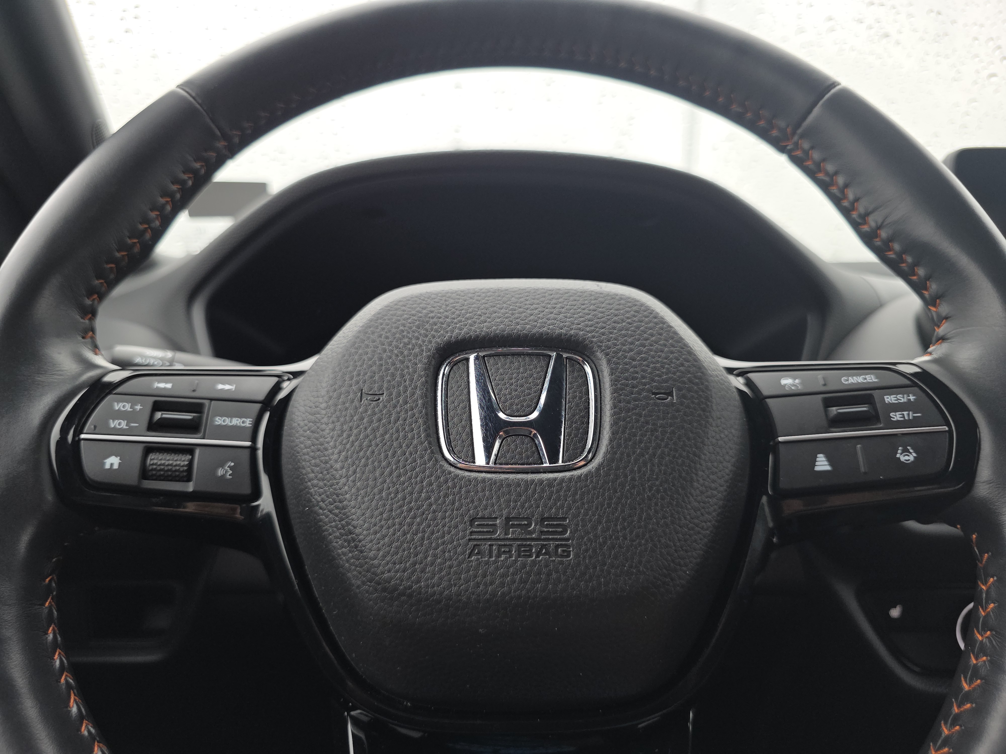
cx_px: 503
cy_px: 377
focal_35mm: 23
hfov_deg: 73.9
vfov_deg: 58.9
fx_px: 668
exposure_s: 1/359
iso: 40
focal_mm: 6.3
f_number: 1.7
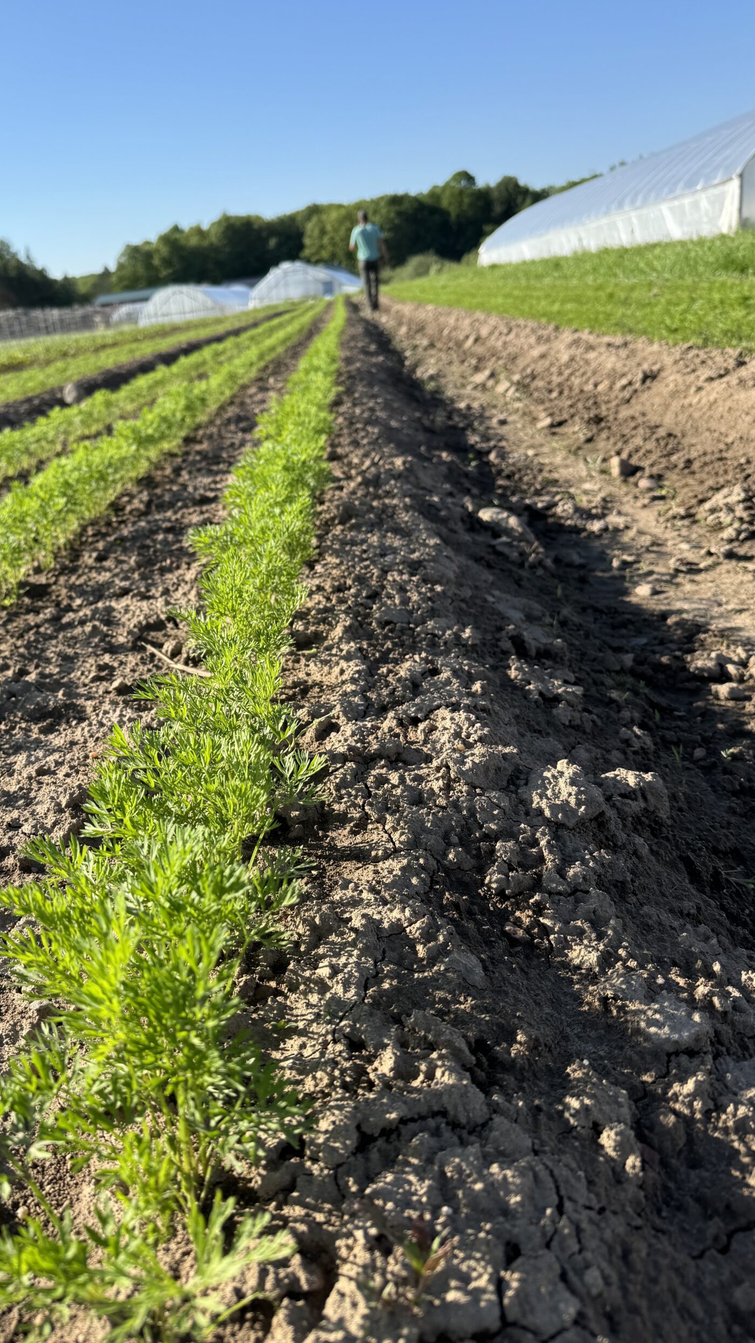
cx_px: 259
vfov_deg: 69.9
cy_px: 667
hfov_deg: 42.4
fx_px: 961
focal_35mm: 27
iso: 80
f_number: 1.78
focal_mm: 6.76
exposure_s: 1/2041
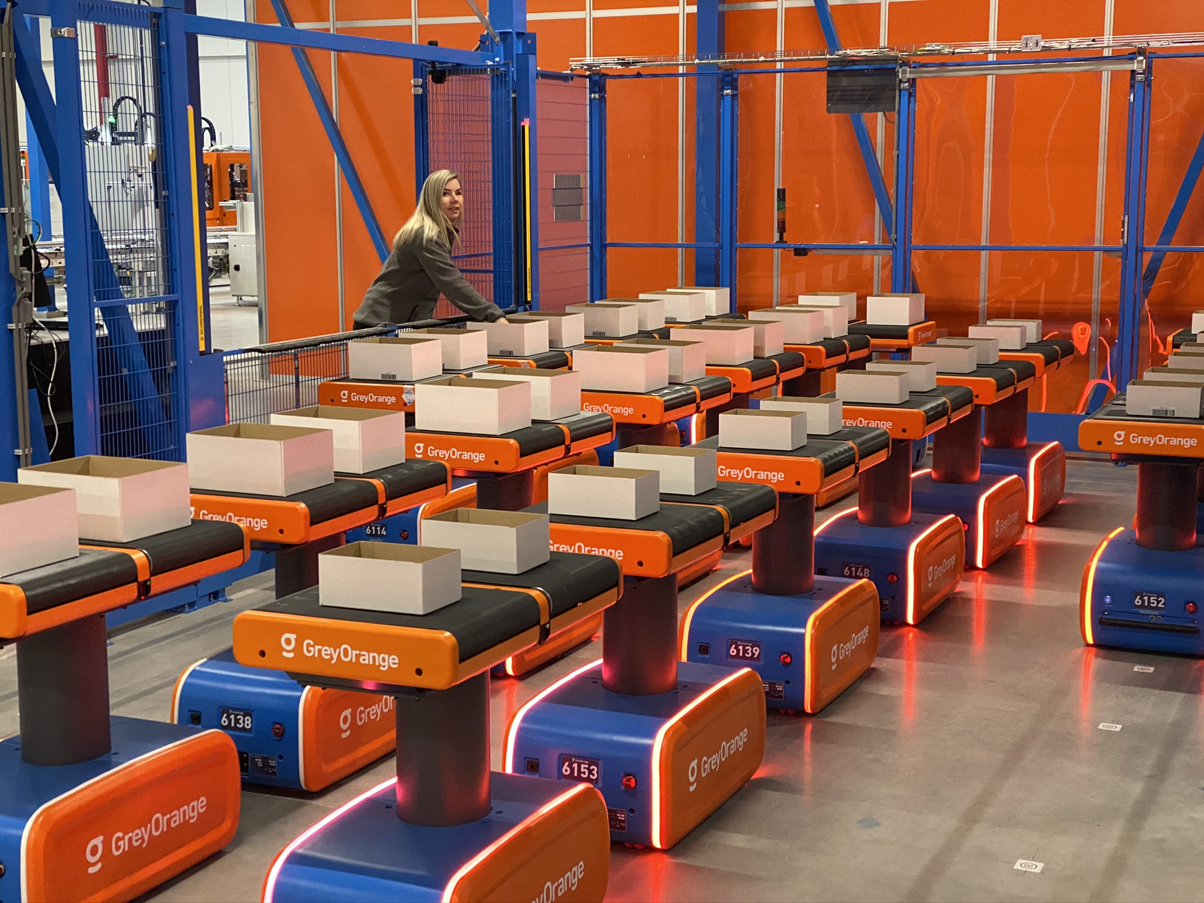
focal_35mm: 52
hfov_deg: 36.8
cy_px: 452
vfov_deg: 28.0
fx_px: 1809
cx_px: 602
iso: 400
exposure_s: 1/50
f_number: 2
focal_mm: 6
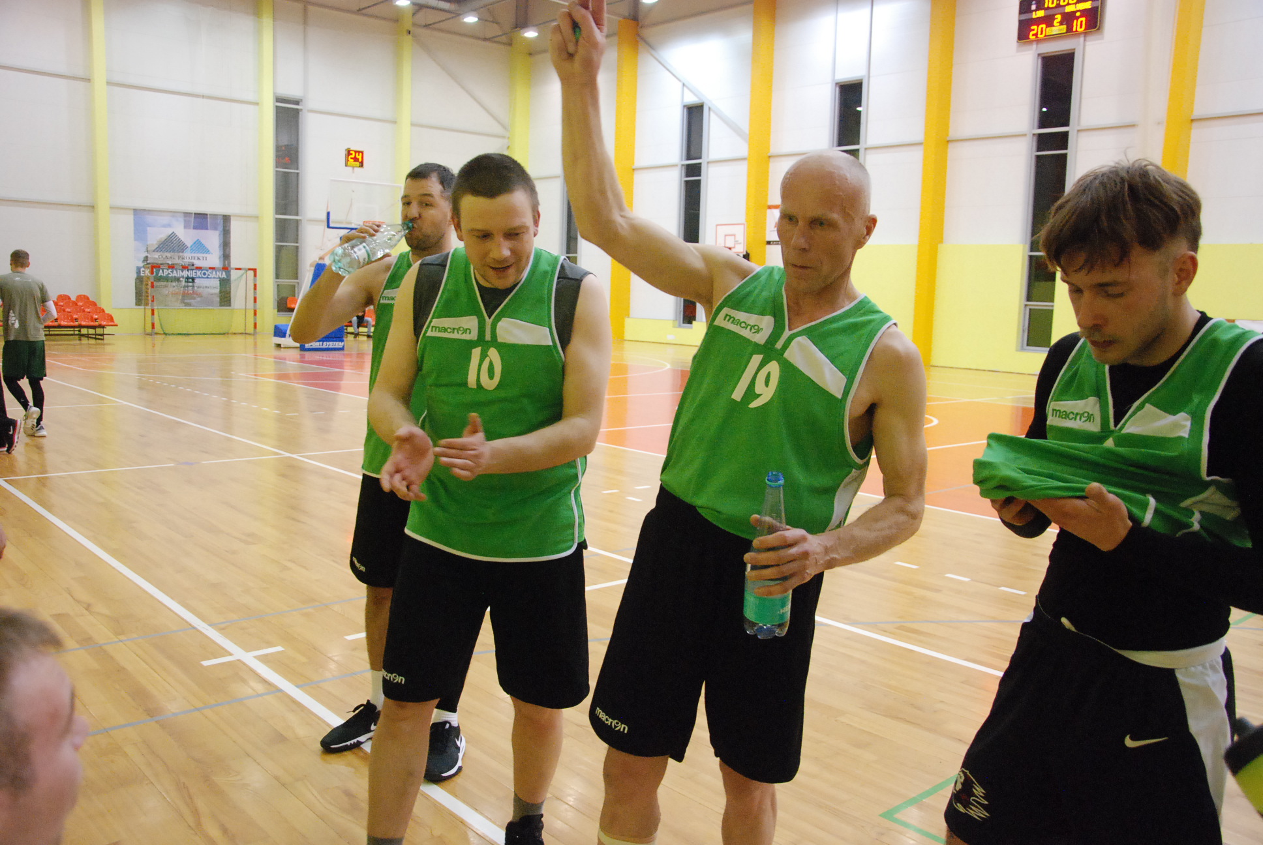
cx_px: 632
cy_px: 422
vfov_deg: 41.8
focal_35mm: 32
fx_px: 1106
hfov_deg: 59.4
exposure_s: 1/100
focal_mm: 21
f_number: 5
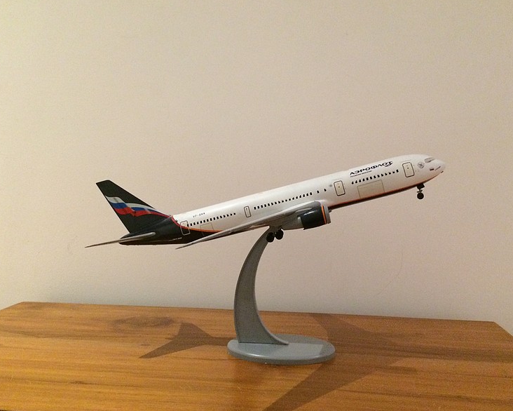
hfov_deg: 55.6
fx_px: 486
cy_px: 206
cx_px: 270
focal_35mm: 32
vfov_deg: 45.8
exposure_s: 1/15
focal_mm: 4.12
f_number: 2.2
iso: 400
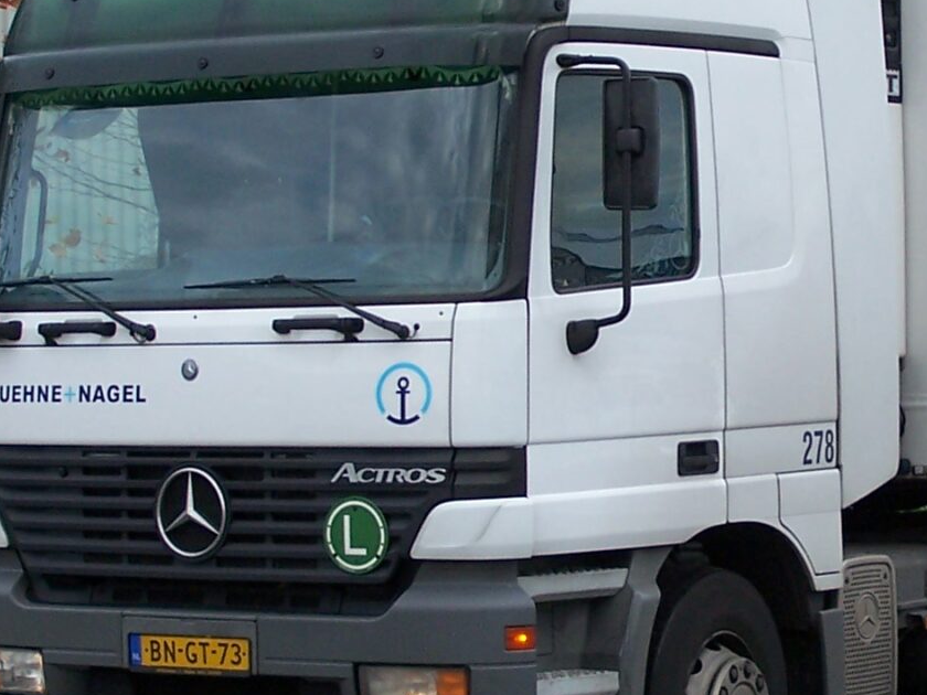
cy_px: 321
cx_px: 878
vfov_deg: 9.5
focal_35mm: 156
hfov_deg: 12.5
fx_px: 4178
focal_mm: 10.7
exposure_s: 1/250
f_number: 3.2
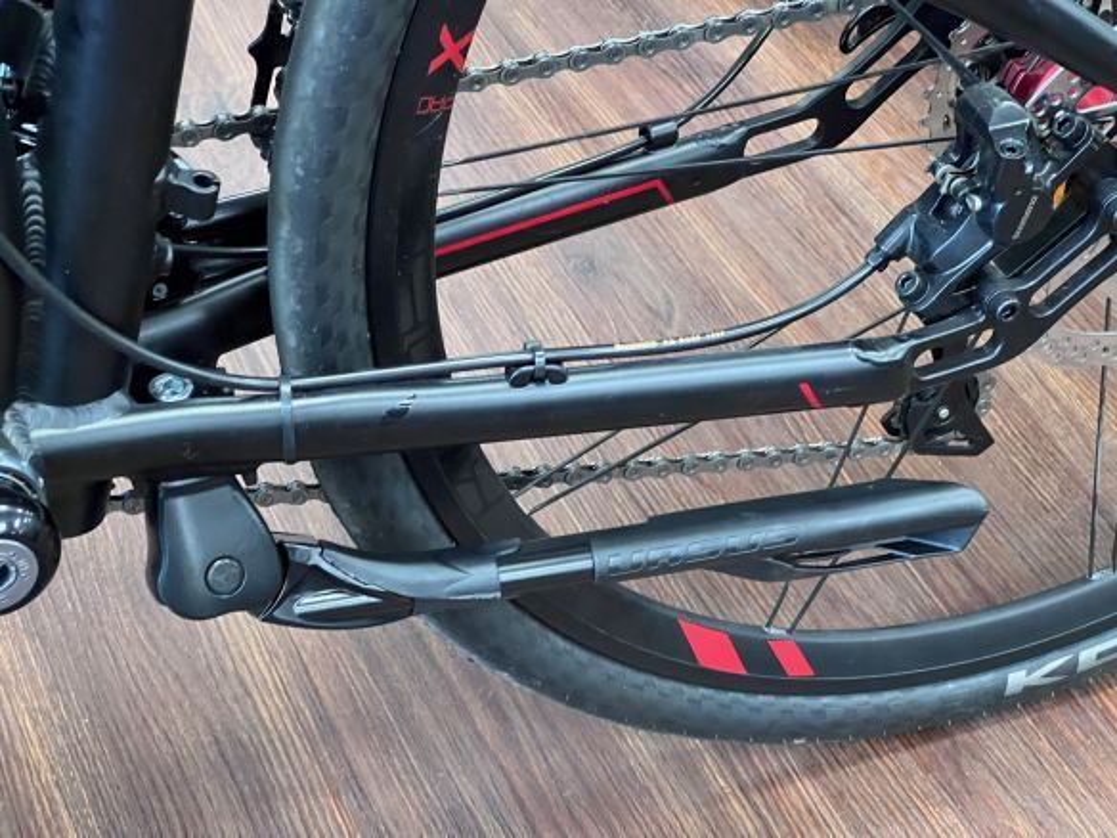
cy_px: 419
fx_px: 2485
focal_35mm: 77
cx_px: 558
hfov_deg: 25.3
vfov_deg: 19.1
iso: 800
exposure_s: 1/34
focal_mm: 9
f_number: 2.8
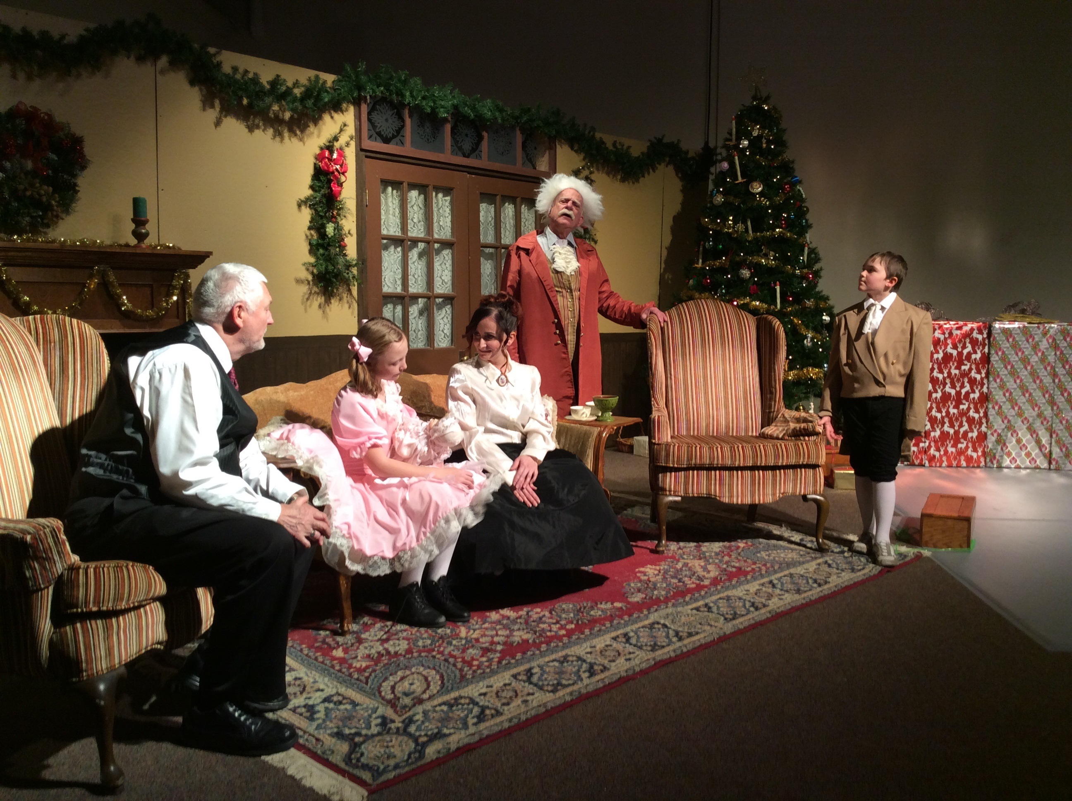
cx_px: 536
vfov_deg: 44.1
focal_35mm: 32
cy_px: 400
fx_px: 990
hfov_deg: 56.9
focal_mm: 3.3
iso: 50
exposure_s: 1/24
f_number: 2.4
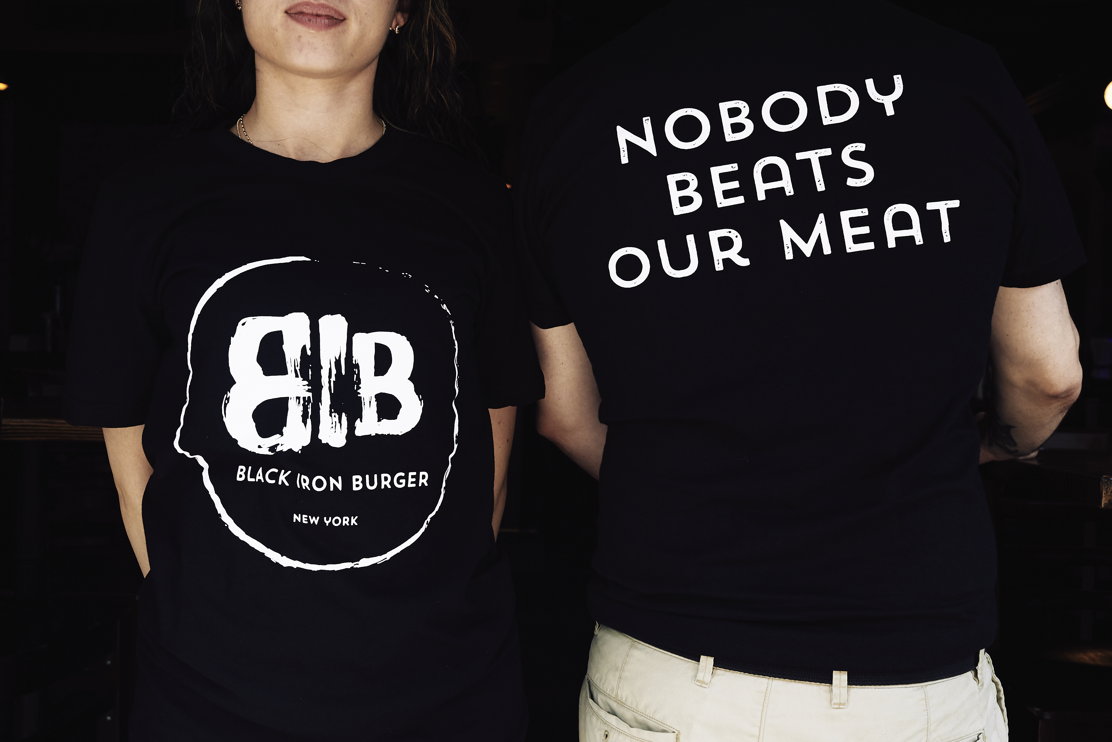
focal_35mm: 36
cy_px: 378
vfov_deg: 36.9
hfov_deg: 53.1
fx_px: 1112
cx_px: 567
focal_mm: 35
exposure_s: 1/100
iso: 200
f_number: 9
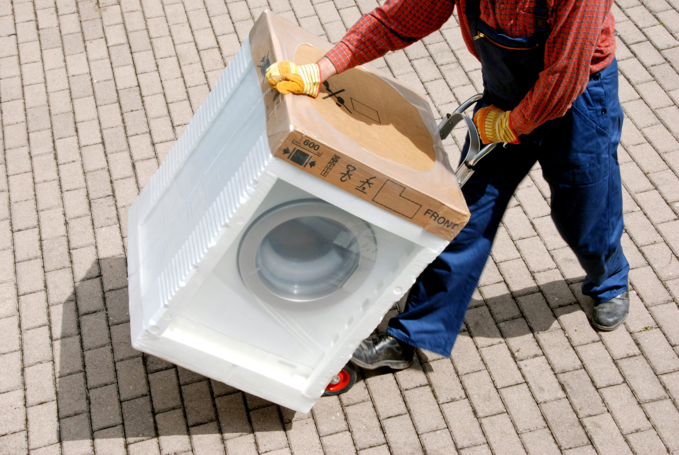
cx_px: 340
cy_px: 228
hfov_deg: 28.0
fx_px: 1360
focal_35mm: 72
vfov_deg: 19.0
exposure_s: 1/30
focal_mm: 48
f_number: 29
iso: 160
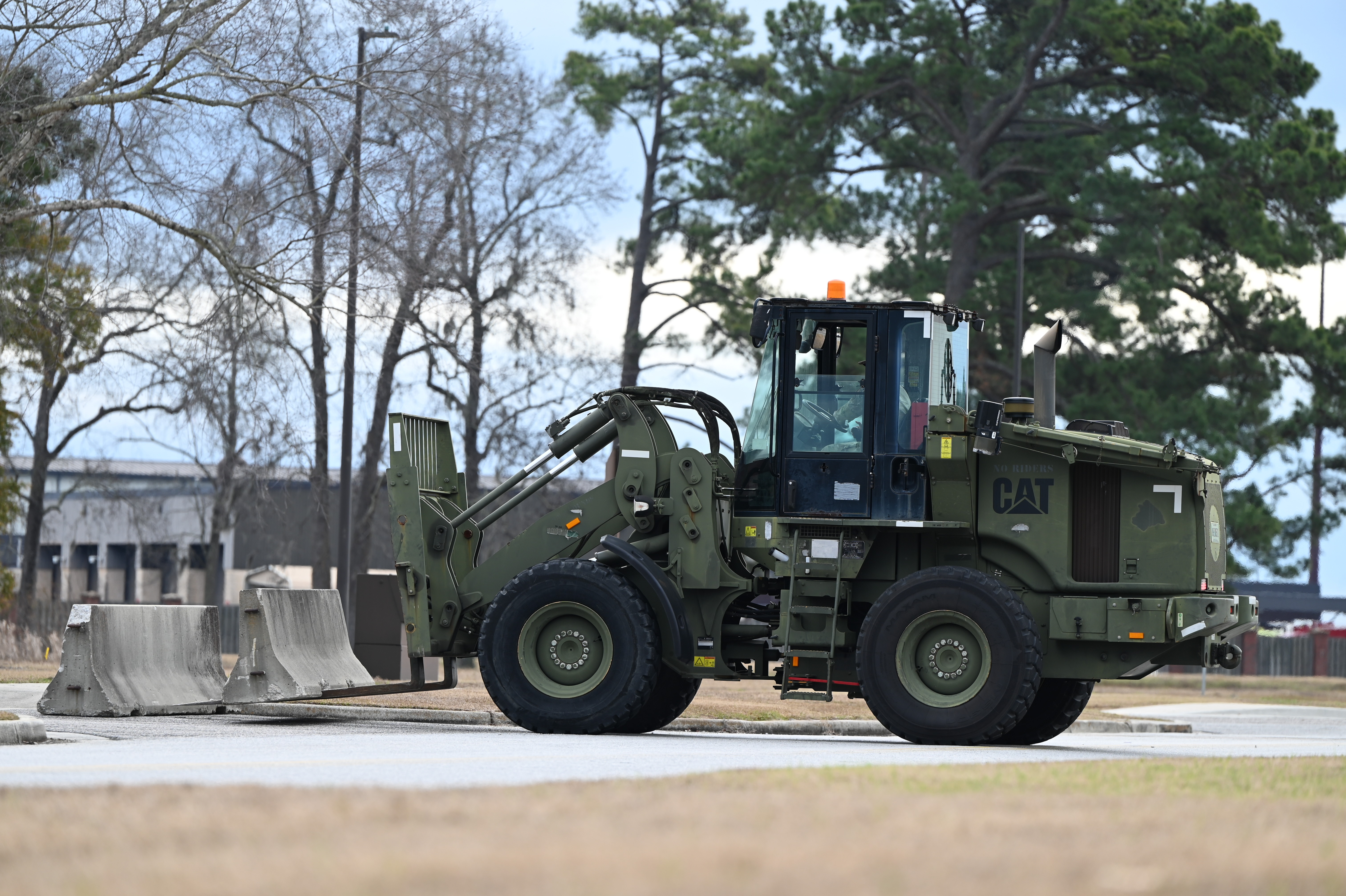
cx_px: 673
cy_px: 448
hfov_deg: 10.3
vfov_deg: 6.9
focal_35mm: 200
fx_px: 7473
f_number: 4
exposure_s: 1/640
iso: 160
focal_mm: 200
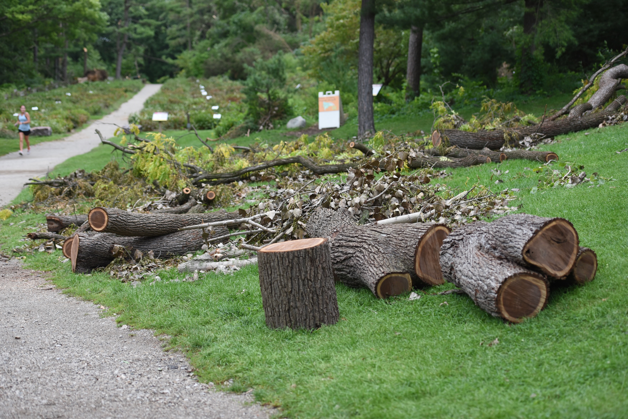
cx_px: 314
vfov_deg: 19.5
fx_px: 1222
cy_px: 210
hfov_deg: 28.8
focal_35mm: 70
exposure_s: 1/320
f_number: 2.8
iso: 800
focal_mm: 70
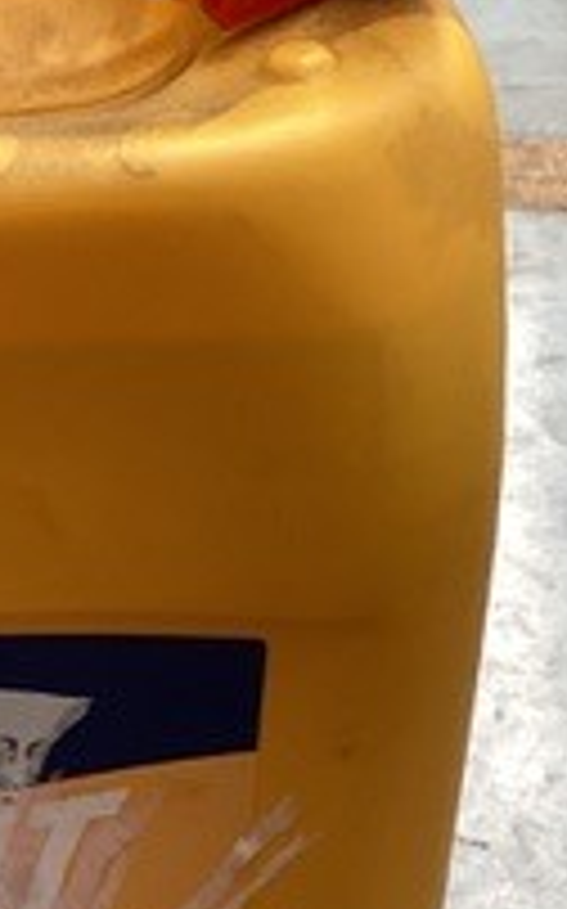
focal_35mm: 104
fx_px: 2575
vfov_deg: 19.9
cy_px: 616
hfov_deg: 12.3
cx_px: -126
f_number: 2.4
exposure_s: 1/50
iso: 125
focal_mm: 3.3
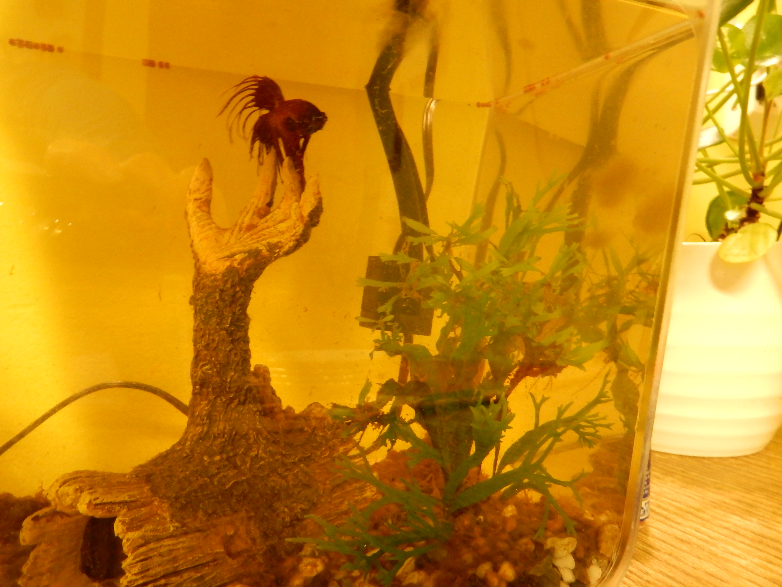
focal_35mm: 25
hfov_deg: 69.4
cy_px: 294
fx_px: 565
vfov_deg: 54.9
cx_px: 391
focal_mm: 4.5
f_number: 3.7
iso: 640
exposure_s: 1/8
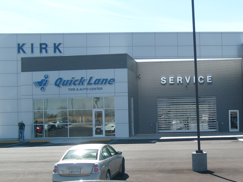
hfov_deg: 30.8
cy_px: 111
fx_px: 435
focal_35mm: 62
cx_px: 175
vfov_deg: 23.6
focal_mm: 5.8
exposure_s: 1/250
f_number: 7.1
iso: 80
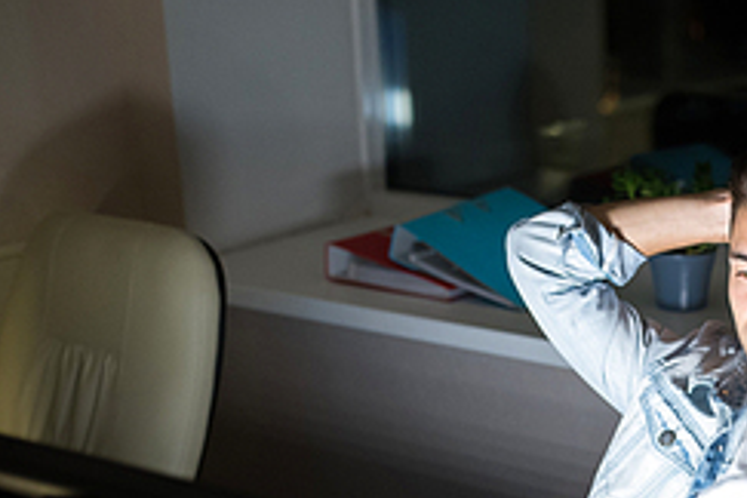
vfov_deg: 18.7
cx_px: 701
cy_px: 404
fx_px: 1494
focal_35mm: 72
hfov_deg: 26.9
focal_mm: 35
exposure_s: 1/125
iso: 800
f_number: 2.2
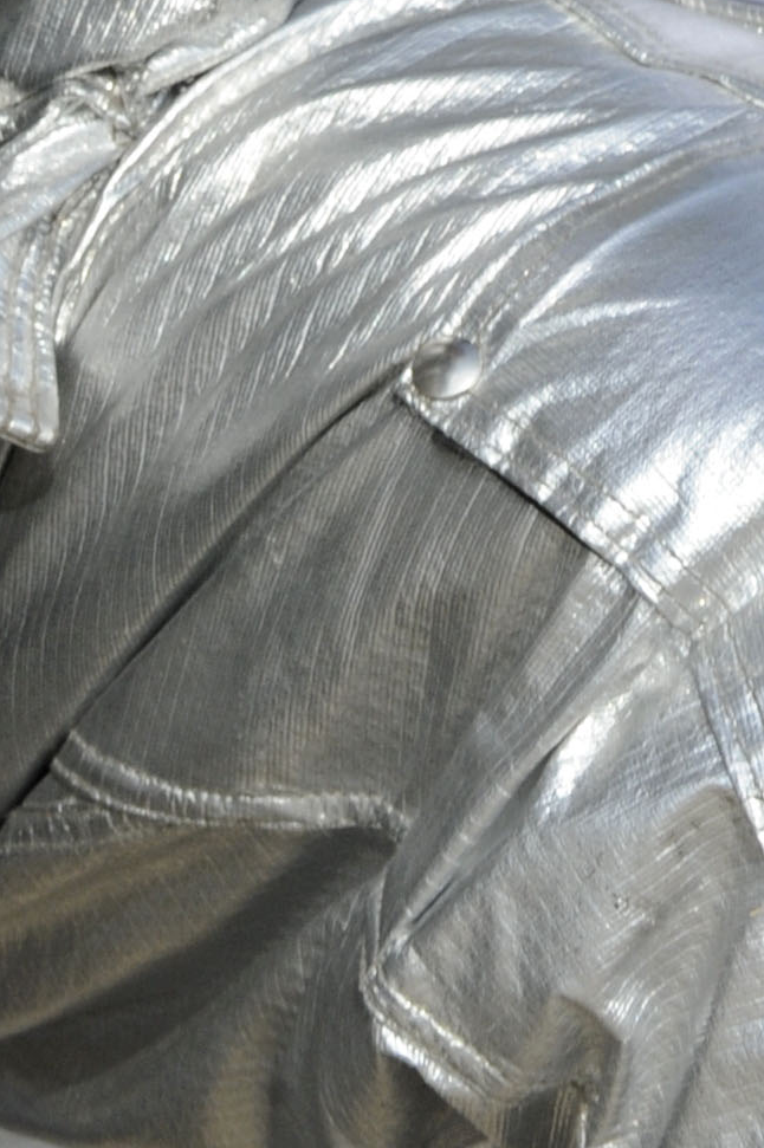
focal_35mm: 447
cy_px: -1056
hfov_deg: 3.1
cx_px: -540
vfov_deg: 4.6
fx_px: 14249
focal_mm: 102
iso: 800
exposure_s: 1/800
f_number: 14
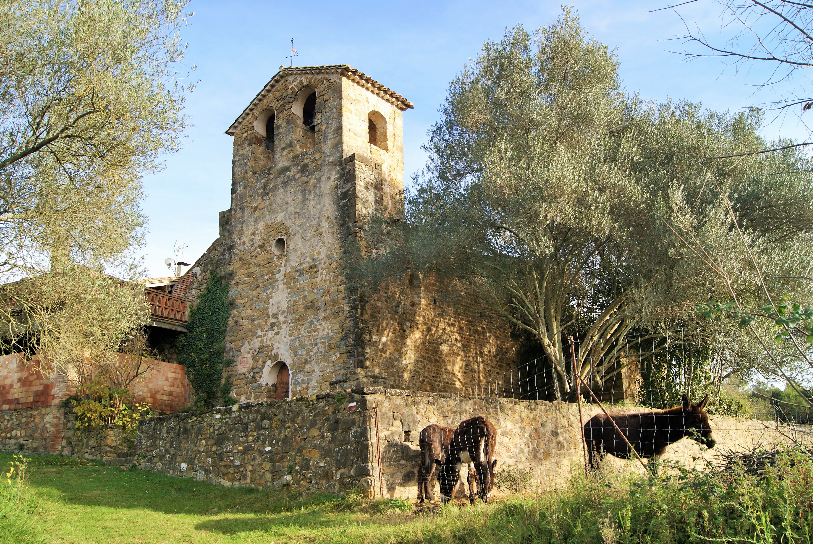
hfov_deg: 61.9
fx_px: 678
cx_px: 406
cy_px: 272
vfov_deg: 43.7
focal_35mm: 30
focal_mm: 20
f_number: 8
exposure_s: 1/60
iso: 100
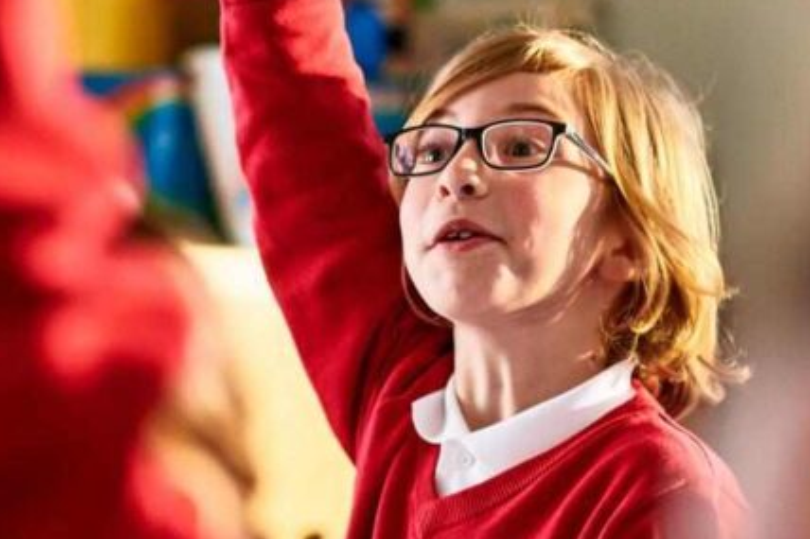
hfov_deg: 9.5
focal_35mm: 217
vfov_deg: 6.3
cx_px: 420
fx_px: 4880
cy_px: 199
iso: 800
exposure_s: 1/200
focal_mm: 85
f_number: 2.2
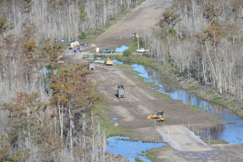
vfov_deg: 7.2
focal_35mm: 190
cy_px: 81
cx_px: 122
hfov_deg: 10.8
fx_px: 1283
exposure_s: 1/160
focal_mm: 190
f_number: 9
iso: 100
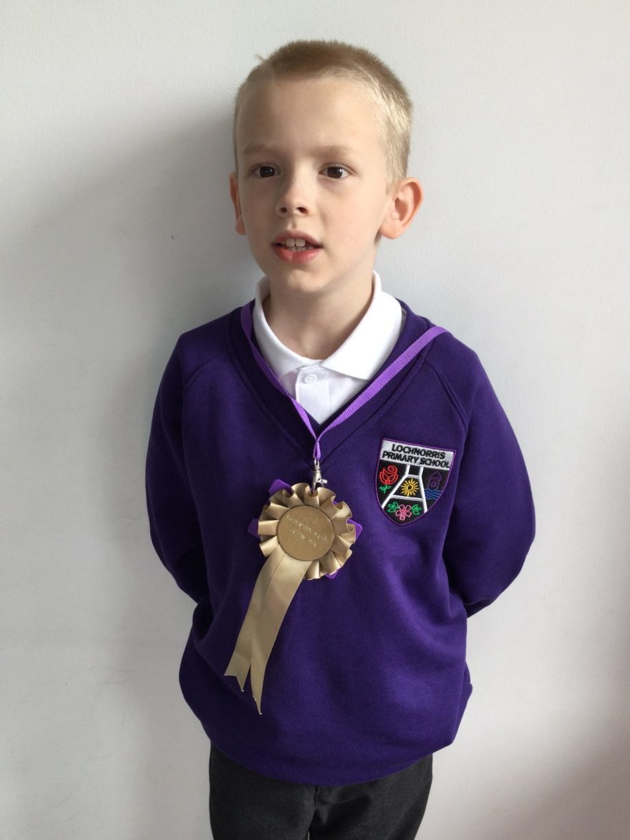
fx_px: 777
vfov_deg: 56.8
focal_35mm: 32
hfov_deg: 44.1
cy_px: 422
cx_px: 324
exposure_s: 1/50
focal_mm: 3.3
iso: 25
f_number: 2.4
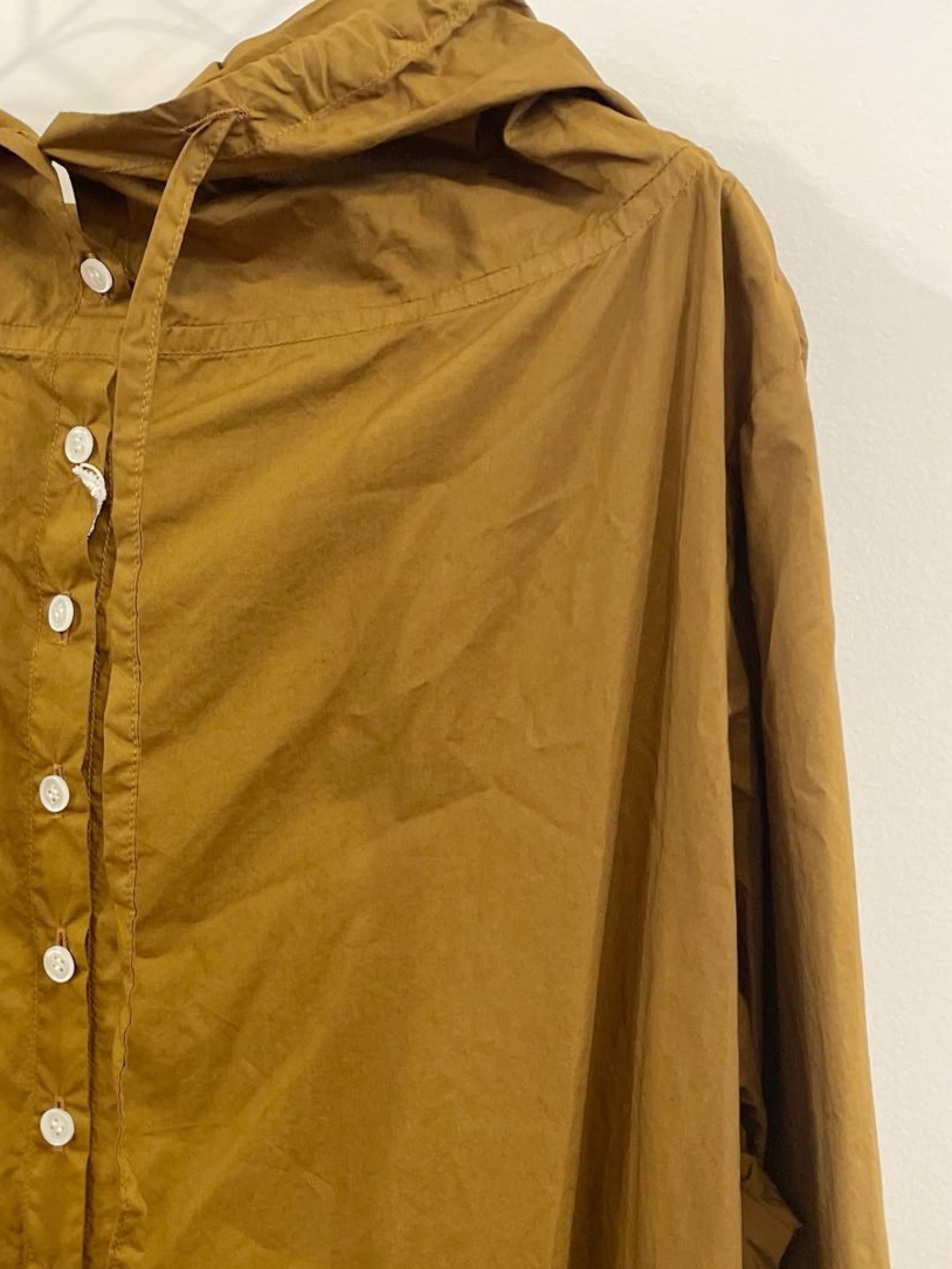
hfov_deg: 30.5
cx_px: 145
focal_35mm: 46
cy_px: 650
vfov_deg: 41.2
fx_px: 1686
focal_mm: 4.2
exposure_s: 1/60
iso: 200
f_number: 1.6
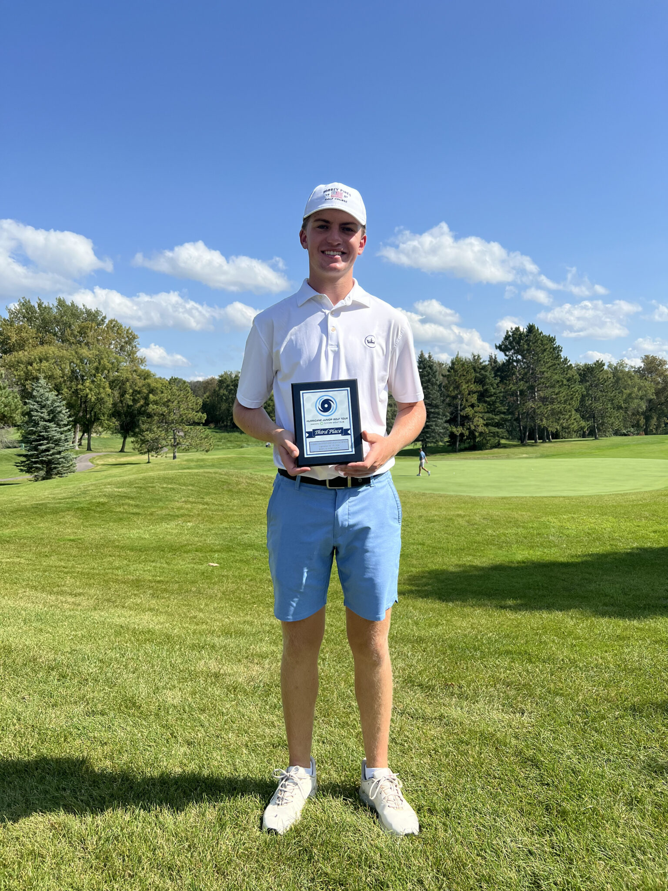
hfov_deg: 53.1
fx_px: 669
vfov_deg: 67.3
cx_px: 334
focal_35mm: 26
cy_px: 446
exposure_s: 1/4444
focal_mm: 5.7
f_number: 1.5
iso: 50
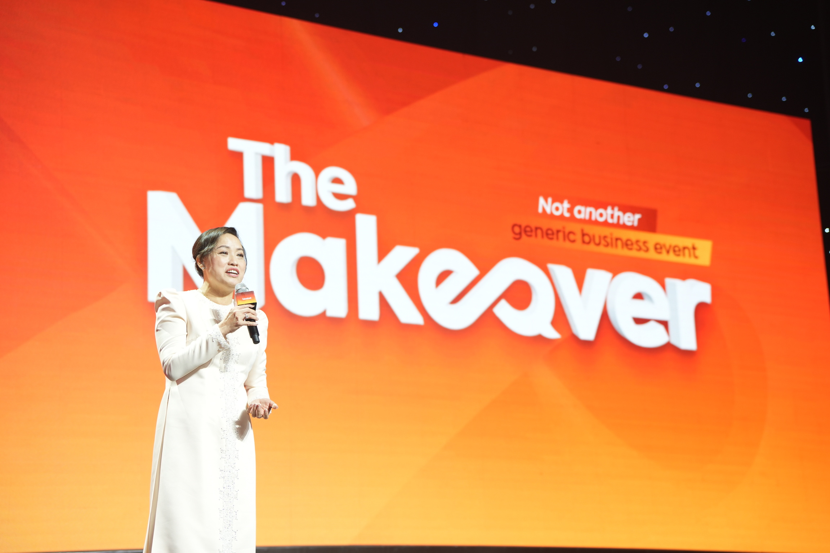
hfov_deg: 28.1
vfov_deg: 18.9
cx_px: 415
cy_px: 276
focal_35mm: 72
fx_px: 1660
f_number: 2.8
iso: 400
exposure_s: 1/160
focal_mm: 72
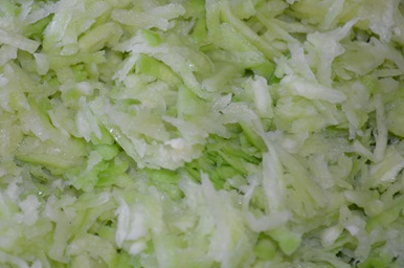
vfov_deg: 10.0
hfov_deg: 15.0
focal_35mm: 137
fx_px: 1533
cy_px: 66
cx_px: 139
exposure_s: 1/60
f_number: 5.6
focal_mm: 55
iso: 1100
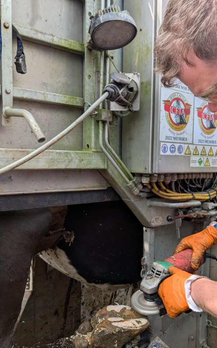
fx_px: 341
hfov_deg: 34.8
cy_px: 187
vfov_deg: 54.0
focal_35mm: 36
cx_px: 155
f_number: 1.85
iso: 31
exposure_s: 1/561
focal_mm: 6.81
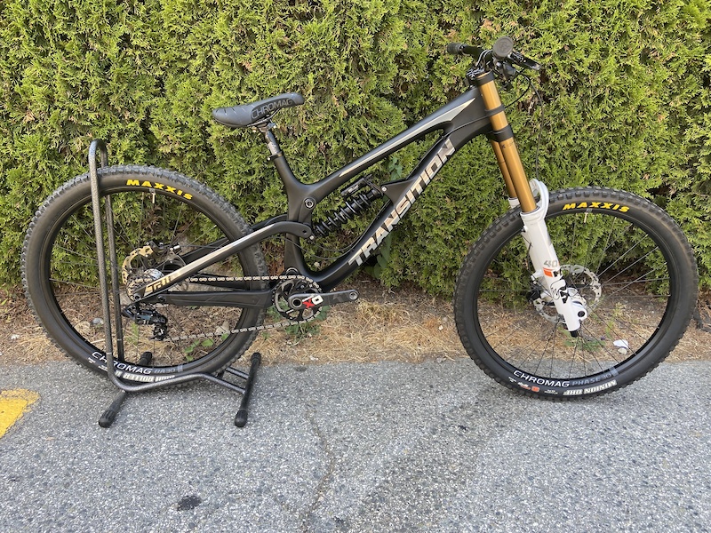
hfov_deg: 67.3
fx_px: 534
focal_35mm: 26
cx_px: 356
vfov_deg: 53.1
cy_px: 266
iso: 32
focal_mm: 4.25
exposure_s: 1/121
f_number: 1.8
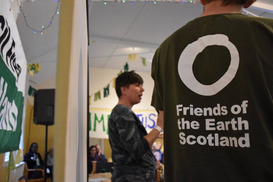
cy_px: 91
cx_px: 136
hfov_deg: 57.2
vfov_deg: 40.0
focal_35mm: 33
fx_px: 250
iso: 4000
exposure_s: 1/60
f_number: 3.5
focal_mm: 22
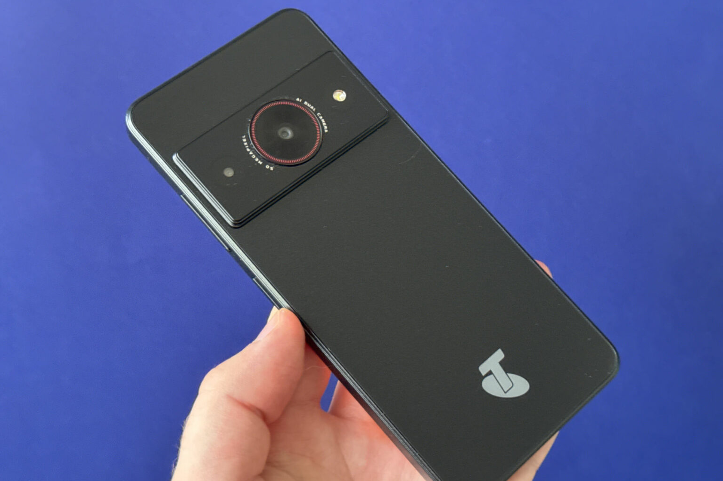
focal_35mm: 50
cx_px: 362
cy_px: 252
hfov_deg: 39.6
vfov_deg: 27.0
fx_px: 1004
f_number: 1.8
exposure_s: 1/99
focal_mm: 6.8
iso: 1250
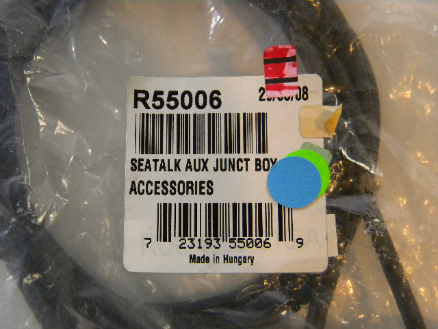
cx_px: 219
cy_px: 164
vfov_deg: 30.9
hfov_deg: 40.4
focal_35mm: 47
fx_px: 595
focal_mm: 8.6
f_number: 3.9
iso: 400
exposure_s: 1/160
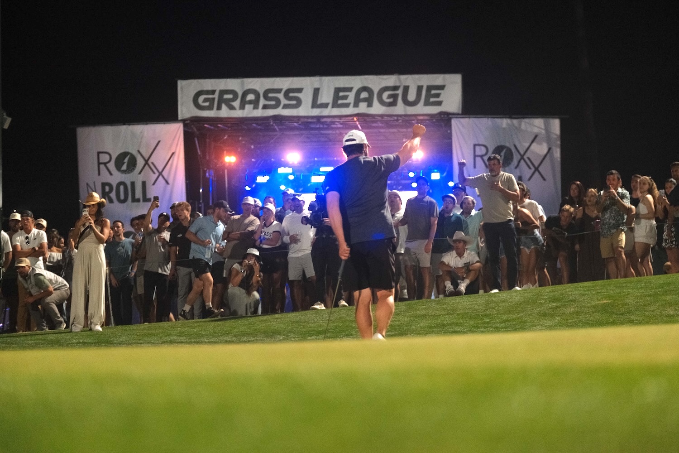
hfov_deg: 19.1
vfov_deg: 12.8
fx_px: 2018
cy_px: 226
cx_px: 340
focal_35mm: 107
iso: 1600
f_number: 2.8
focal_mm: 71.5
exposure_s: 1/210
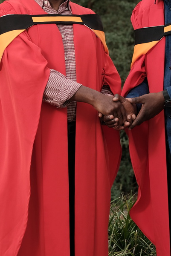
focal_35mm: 310
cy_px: 136
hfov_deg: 4.4
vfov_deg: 6.6
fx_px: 2207
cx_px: 111
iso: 200
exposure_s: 1/200
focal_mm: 99.8
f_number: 4.5
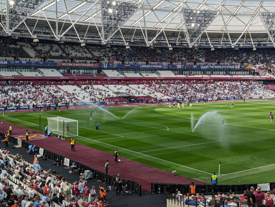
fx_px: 382
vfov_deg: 30.3
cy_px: 104
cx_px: 138
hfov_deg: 39.6
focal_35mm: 48
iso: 42
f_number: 1.85
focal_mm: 6.81
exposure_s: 1/1085
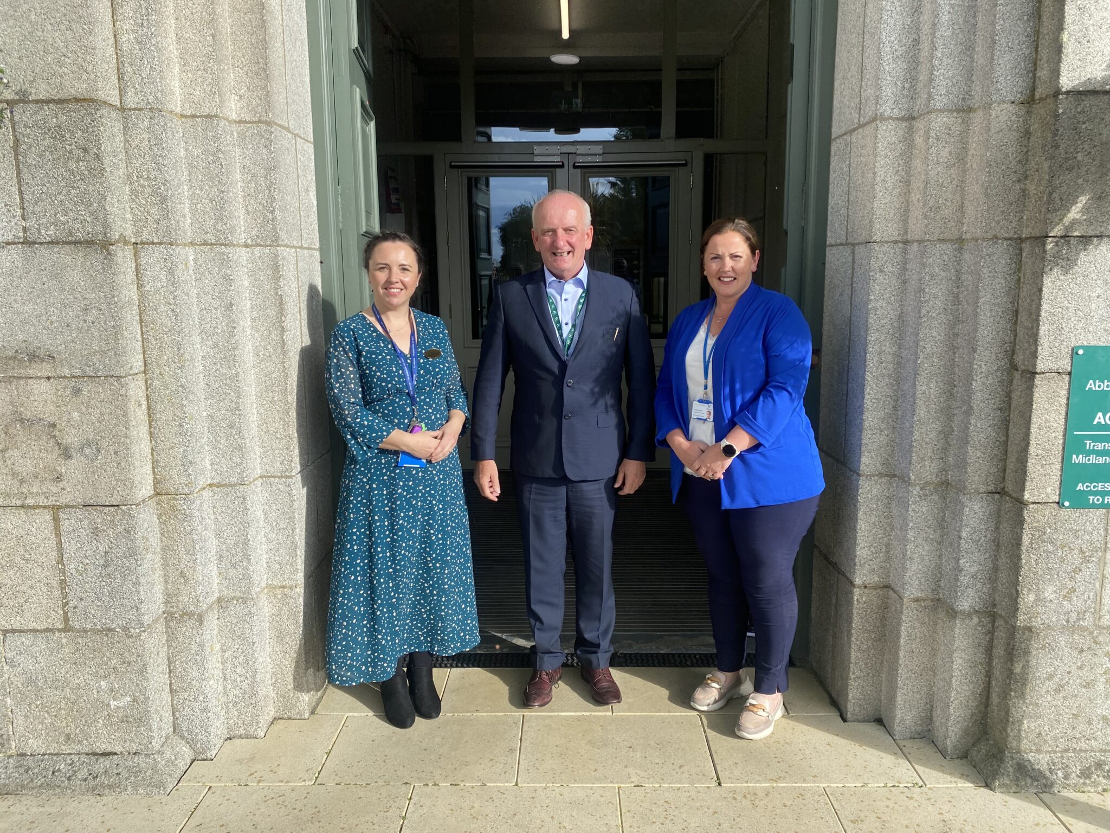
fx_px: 834
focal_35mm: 26
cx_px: 555
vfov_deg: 53.1
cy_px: 416
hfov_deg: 67.3
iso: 32
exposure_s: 1/747
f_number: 1.8
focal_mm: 4.25
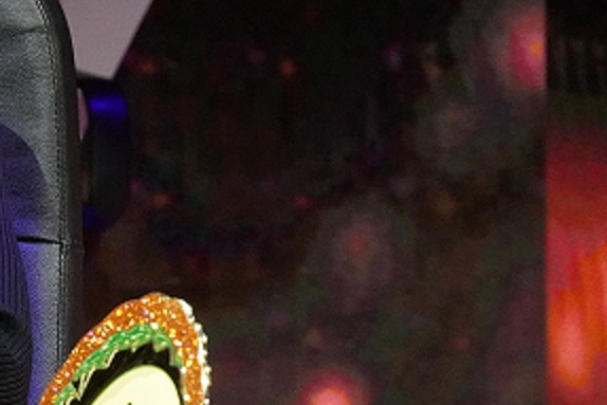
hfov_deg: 7.0
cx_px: -171
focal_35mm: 290
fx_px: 4891
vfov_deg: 4.7
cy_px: 204
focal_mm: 74
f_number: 7.1
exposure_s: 1/250
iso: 6400
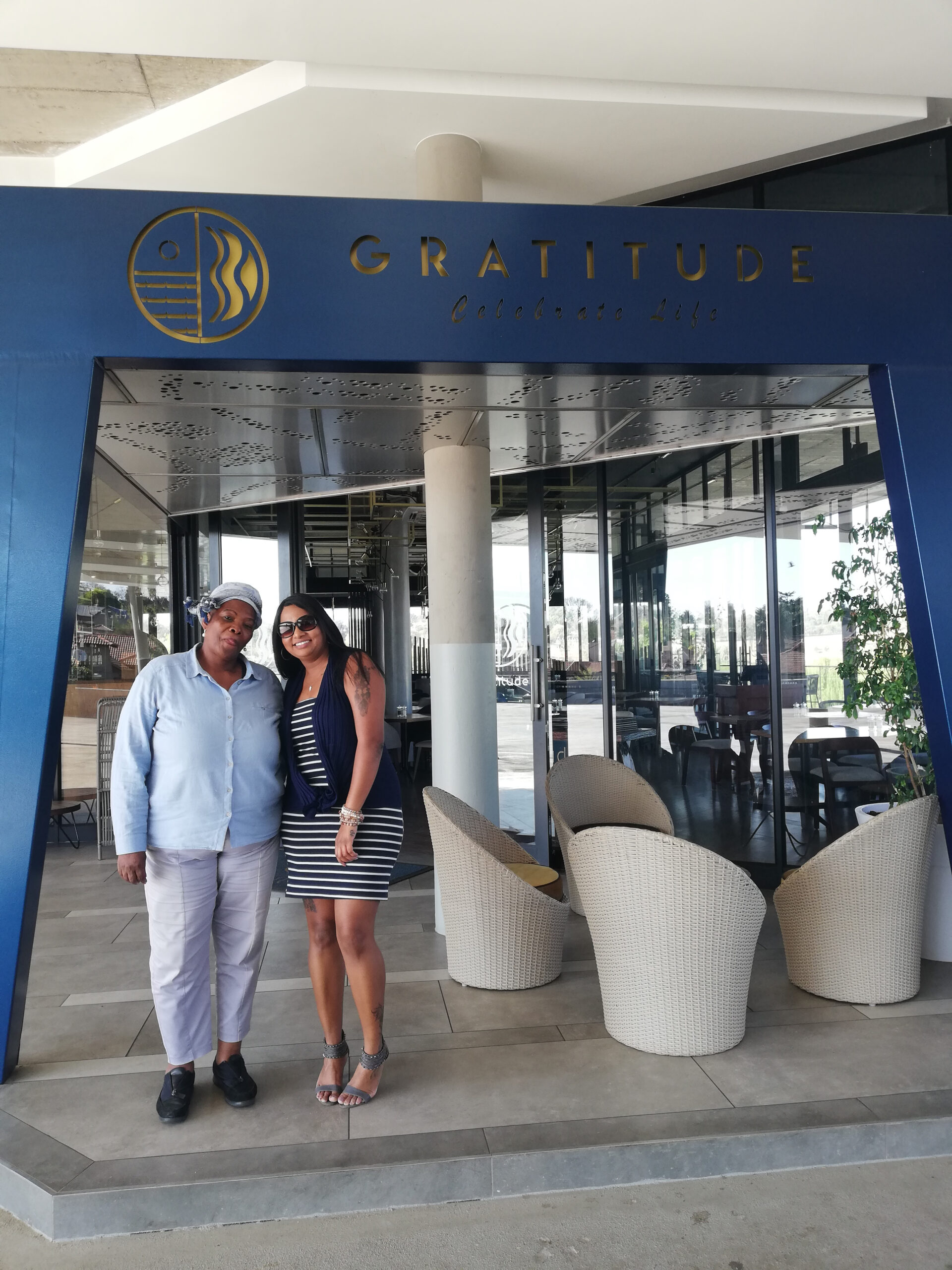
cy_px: 635
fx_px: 953
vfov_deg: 67.3
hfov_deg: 53.1
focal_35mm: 26
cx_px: 476
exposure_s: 1/100
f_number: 2.2
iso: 64
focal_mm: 3.81
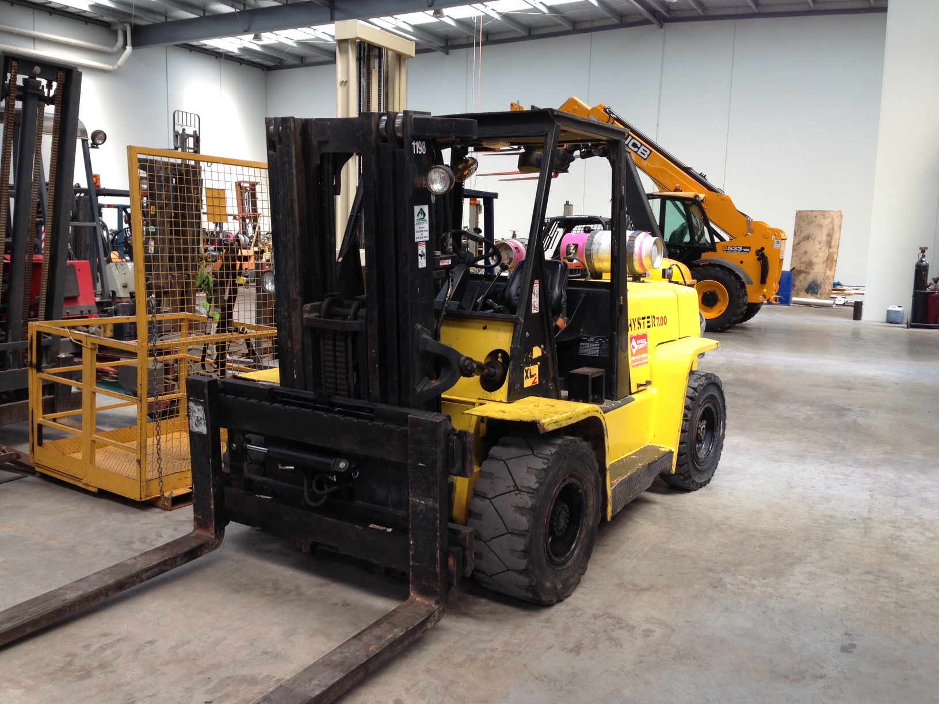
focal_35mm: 33
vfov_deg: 42.9
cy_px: 352
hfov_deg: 55.4
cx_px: 470
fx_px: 895
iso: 50
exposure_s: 1/134
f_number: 2.4
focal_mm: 4.13
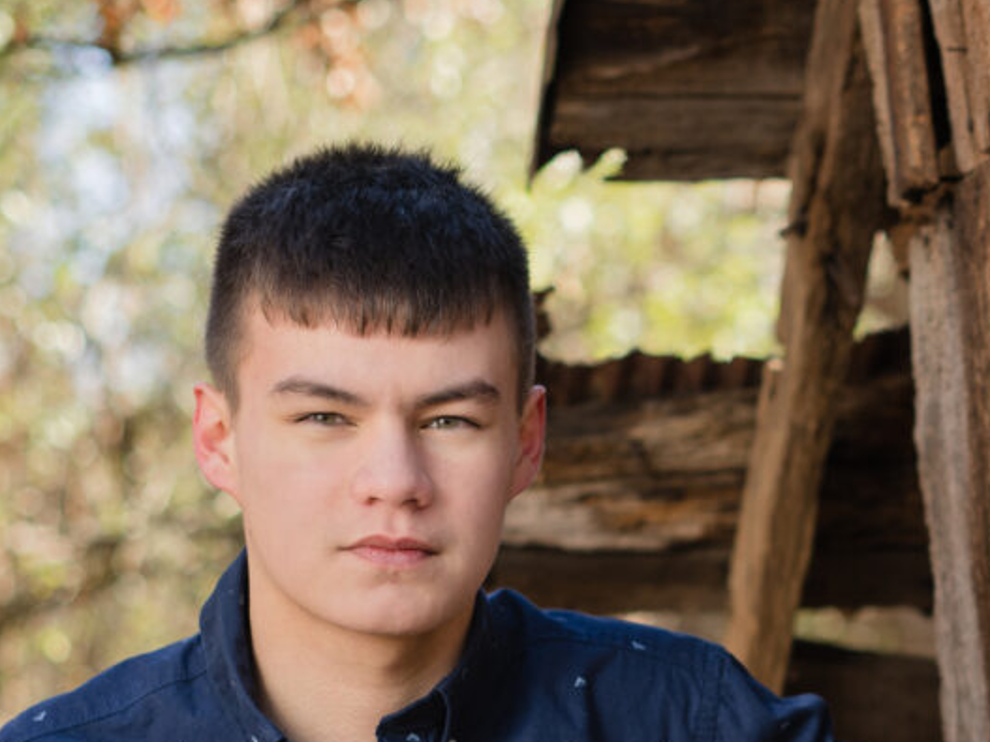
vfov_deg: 10.1
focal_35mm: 146
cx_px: 1138
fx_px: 4175
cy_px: 796
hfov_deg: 13.2
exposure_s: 1/250
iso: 100
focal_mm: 50
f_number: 2.5
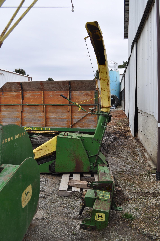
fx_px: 221
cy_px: 120
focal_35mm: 33
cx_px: 80
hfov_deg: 39.9
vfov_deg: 57.3
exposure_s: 1/125
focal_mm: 22
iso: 200
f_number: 5.6
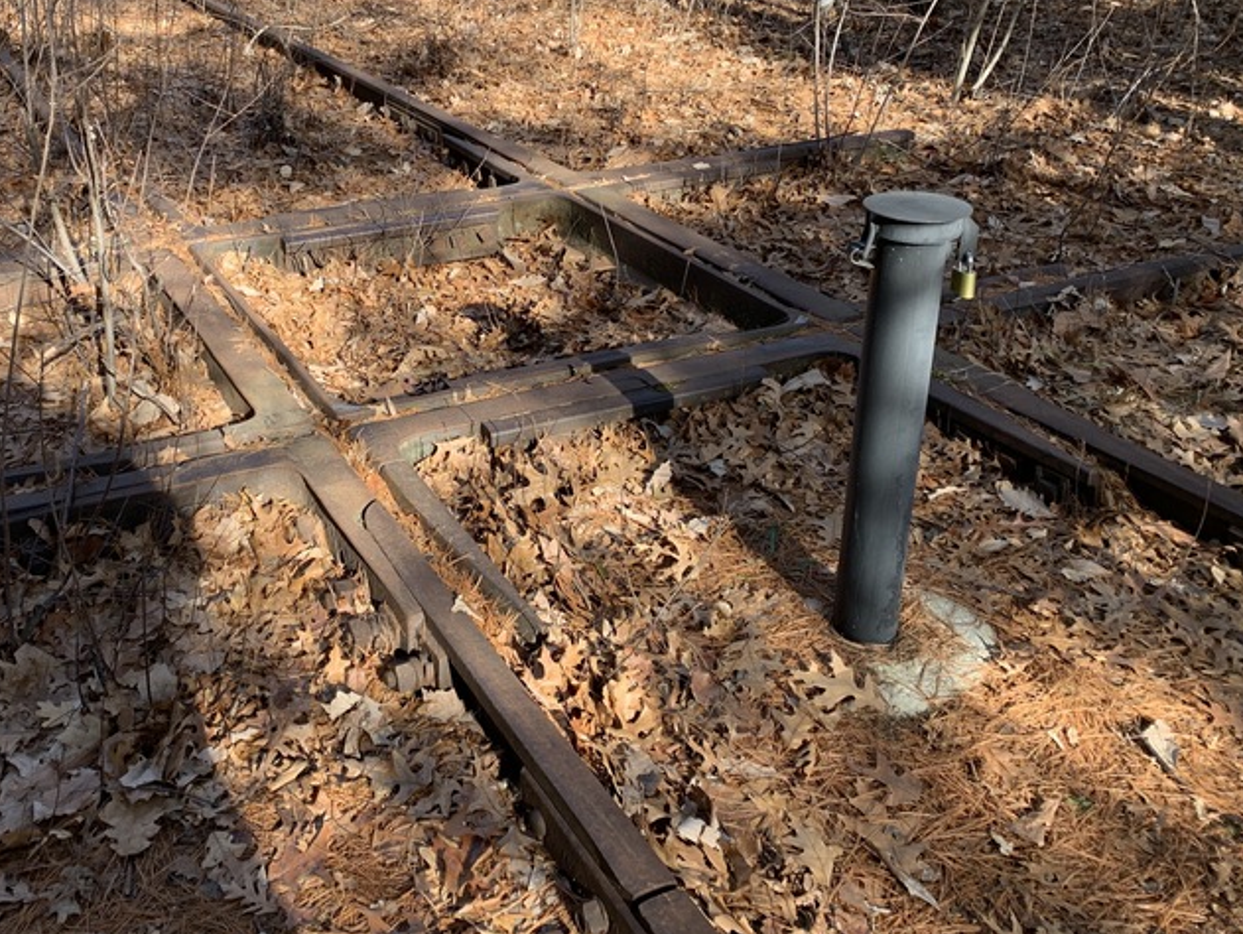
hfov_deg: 52.1
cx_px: 469
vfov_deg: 40.3
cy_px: 329
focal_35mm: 35
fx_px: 1258
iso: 25
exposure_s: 1/231
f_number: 1.8
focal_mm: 4.25
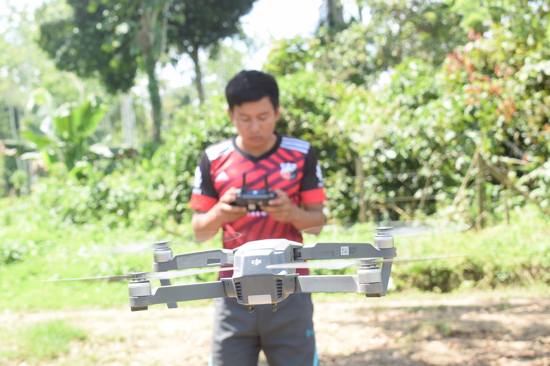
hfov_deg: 29.2
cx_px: 275
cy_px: 183
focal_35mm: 69
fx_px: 1054
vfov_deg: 19.7
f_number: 11
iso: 200
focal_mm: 46
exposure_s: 1/80
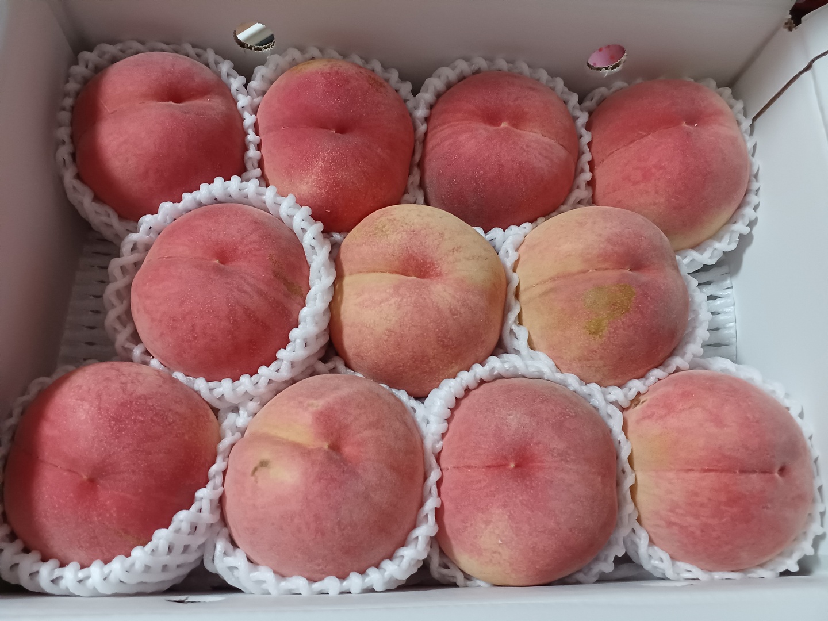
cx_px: 414
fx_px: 646
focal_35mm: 27
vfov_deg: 51.4
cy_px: 310
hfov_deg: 65.3
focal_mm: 3.58
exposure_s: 1/33.3
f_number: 1.9
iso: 320
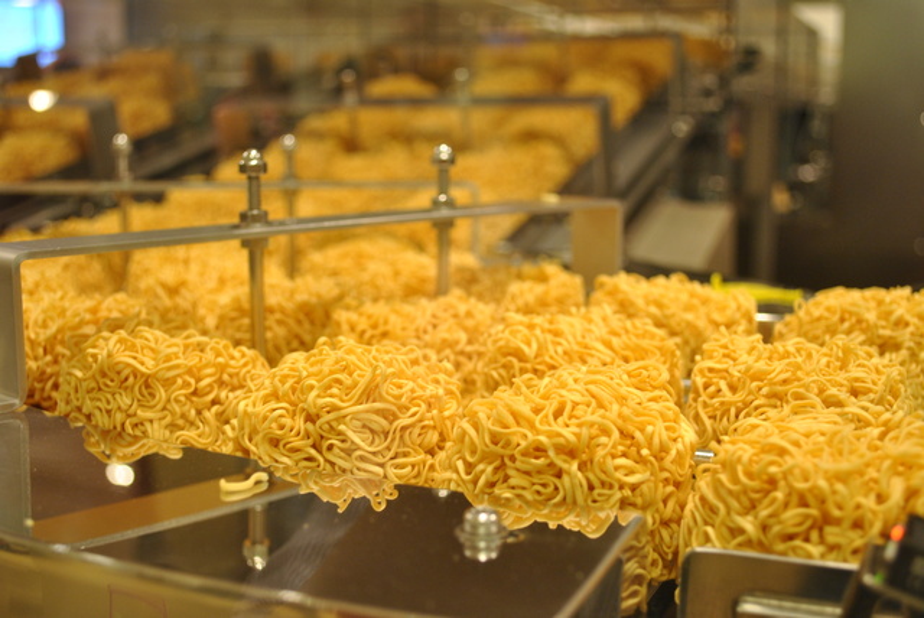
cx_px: 462
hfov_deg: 38.8
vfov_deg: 26.5
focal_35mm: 51
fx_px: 1310
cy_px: 309
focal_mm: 34
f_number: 5
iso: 400
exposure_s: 1/25
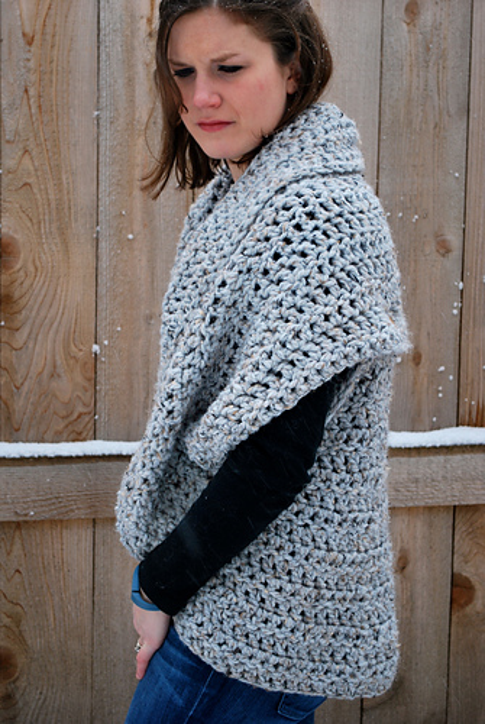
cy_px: 362
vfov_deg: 24.6
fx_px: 1661
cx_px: 242
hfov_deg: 16.6
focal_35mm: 82
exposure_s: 1/60
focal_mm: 55
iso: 200
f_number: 5.6
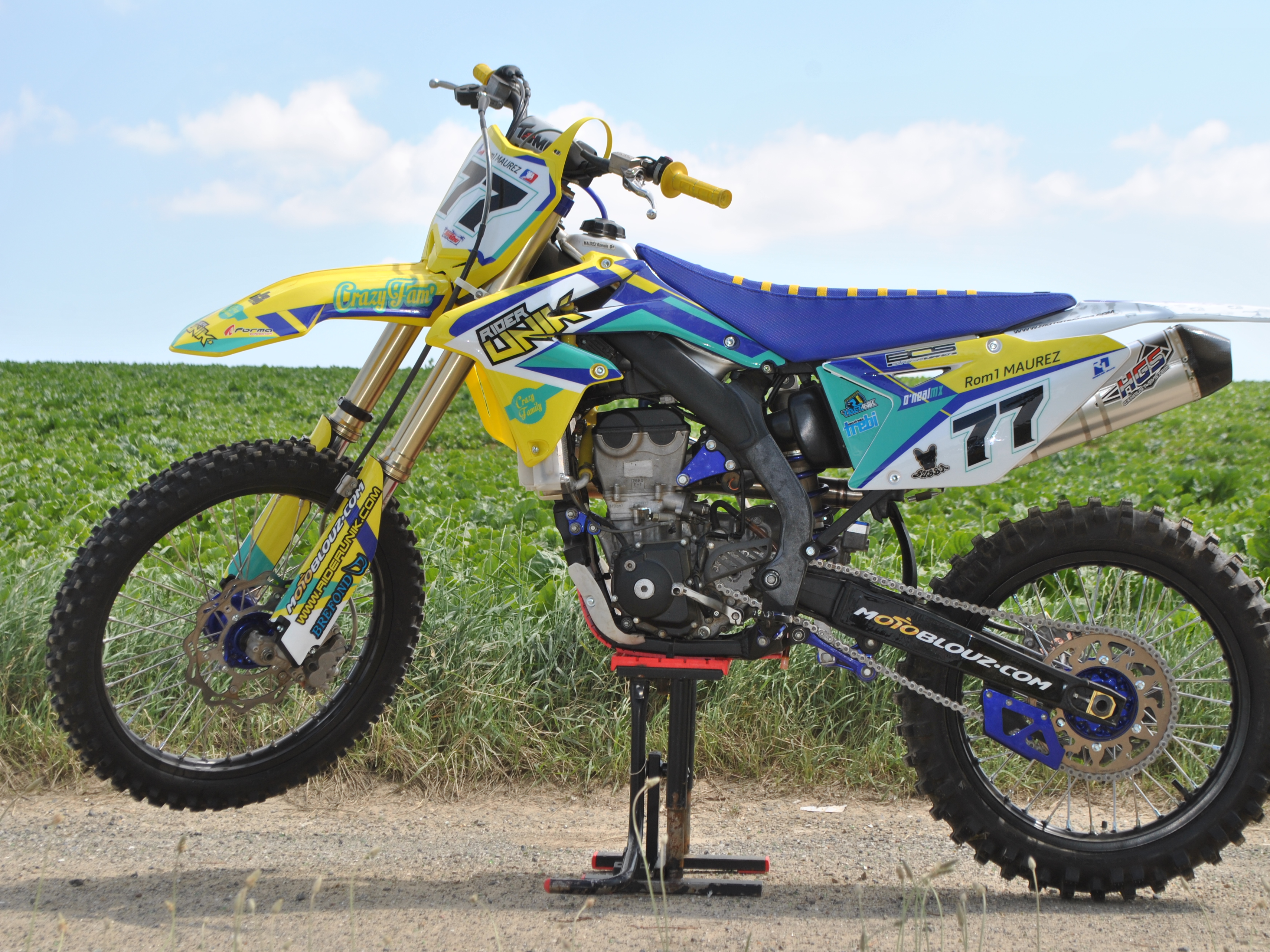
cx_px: 696
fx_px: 2698
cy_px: 473
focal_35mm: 74
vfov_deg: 20.0
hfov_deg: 26.5
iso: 100
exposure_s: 1/200
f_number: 9
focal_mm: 45
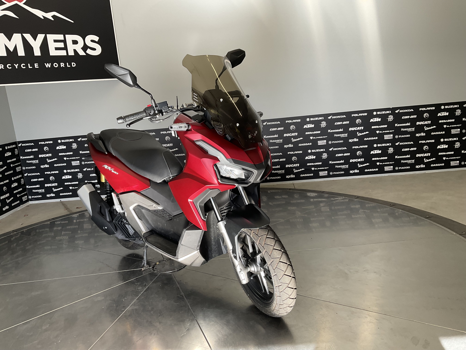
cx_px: 233
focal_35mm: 29
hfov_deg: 61.7
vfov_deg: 48.2
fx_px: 390
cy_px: 175
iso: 40
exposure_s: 1/122
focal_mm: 3
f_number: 1.8
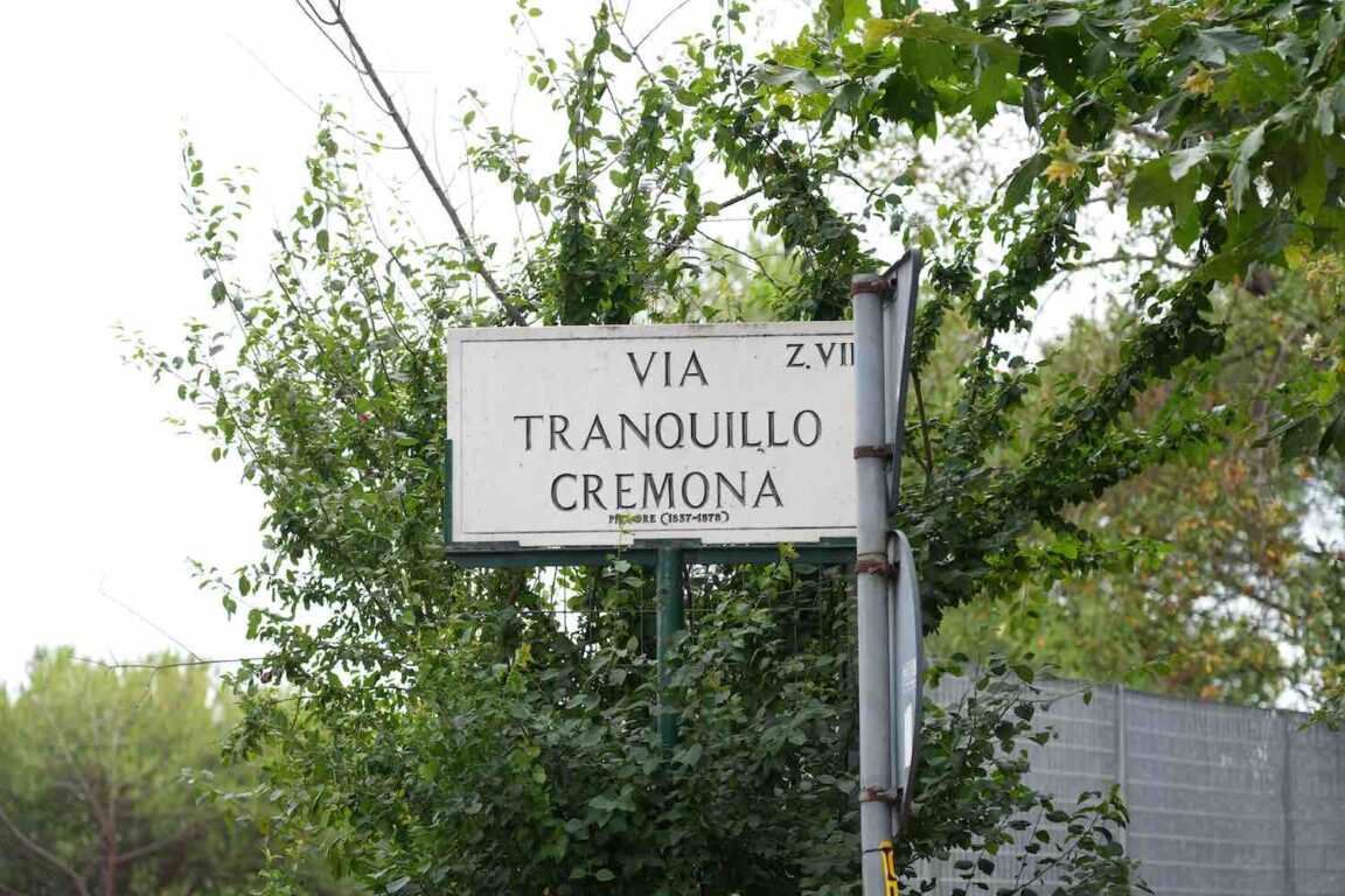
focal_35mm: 101
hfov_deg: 20.2
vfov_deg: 13.6
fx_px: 3773
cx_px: 672
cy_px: 448
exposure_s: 1/160
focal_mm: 101
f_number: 4.5
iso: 100
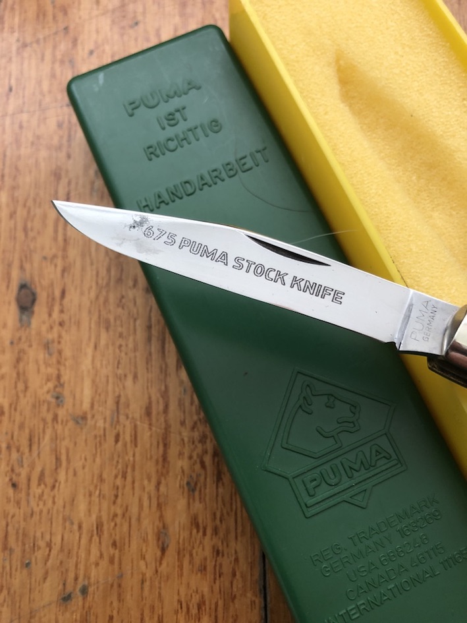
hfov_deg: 49.8
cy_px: 312
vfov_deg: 63.4
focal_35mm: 28
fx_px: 504
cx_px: 234
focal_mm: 3.99
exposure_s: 1/15
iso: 50
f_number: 1.8
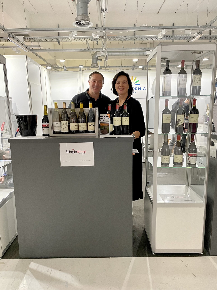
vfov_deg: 67.3
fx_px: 217
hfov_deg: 53.1
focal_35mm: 26
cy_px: 145
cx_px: 108
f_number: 1.6
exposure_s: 1/50
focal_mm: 4.2
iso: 160
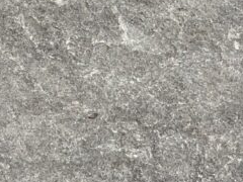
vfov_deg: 4.5
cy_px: 51
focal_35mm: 333
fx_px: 2338
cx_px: -101
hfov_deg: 5.9
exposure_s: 1/333
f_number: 2.4
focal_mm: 6
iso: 16
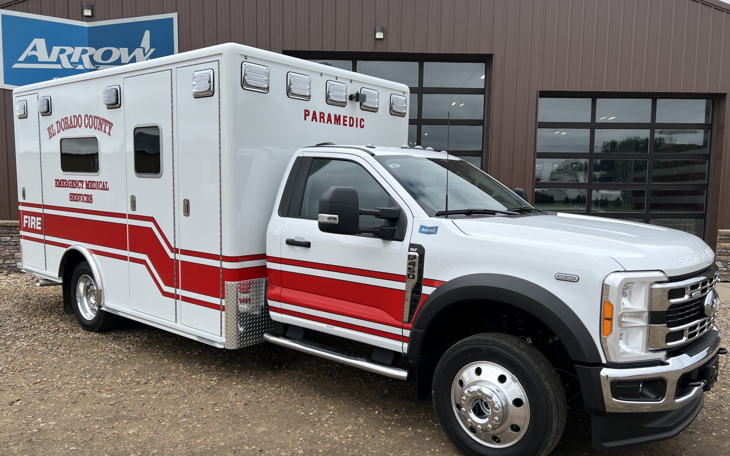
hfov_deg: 64.6
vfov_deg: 43.1
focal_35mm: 29
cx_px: 357
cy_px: 251
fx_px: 577
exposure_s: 1/3704
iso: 50
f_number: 1.5
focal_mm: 5.7
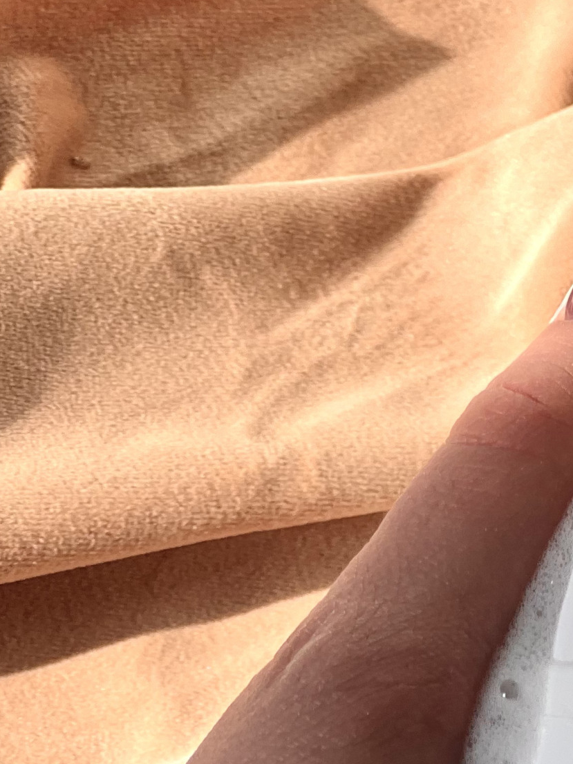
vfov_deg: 9.7
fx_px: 4457
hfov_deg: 7.3
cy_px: 705
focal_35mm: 202
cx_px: 729
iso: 20
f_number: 2.8
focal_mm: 9
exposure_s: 1/121
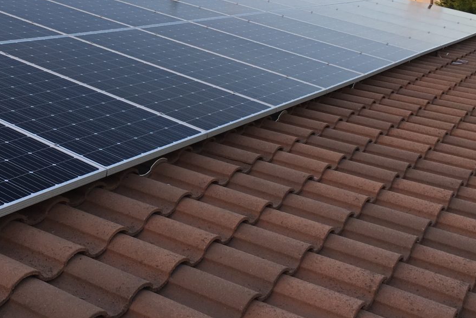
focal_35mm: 53
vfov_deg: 25.4
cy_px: 101
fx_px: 701
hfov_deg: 36.8
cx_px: 129
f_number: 2.2
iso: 25
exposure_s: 1/232
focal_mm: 4.15
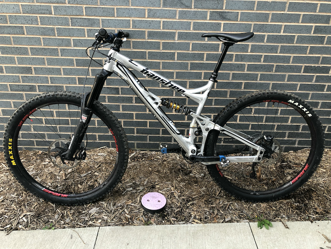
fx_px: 268
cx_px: 166
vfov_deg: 49.7
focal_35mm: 28
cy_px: 124
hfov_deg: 63.4
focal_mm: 3.99
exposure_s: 1/40
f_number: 1.8
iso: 25
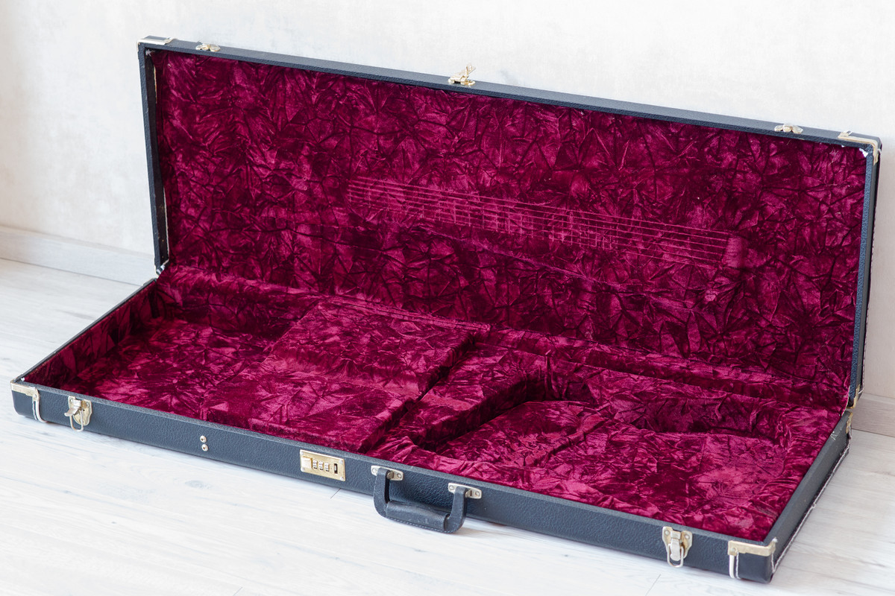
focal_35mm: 85
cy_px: 298
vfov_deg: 16.1
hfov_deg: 23.9
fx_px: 2113
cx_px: 448
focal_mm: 85
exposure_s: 1/8
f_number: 5.6
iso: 1600
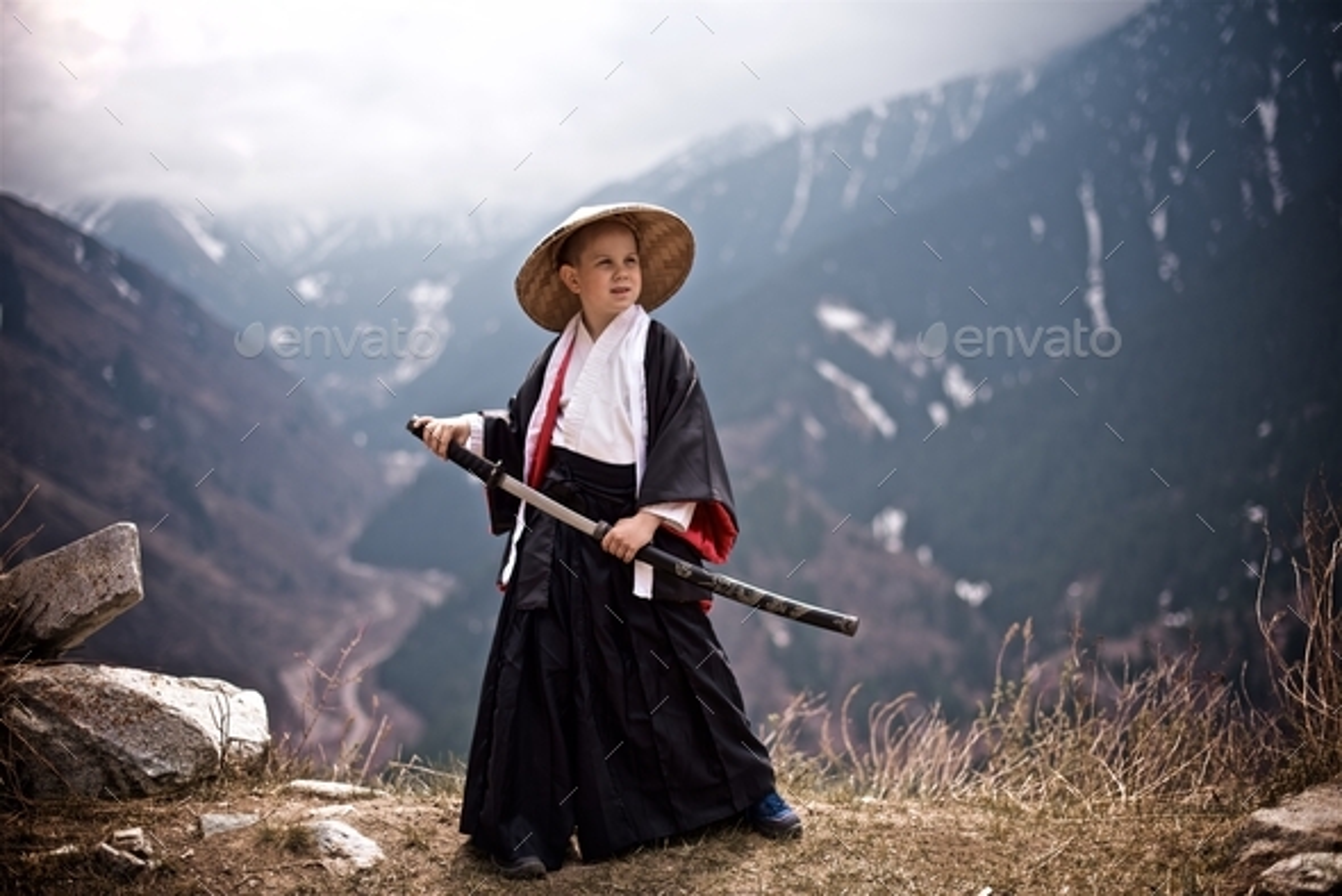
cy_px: 448
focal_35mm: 50
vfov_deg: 27.0
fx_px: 1865
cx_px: 671
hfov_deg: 39.6
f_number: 2
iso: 100
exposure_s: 1/3000
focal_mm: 50
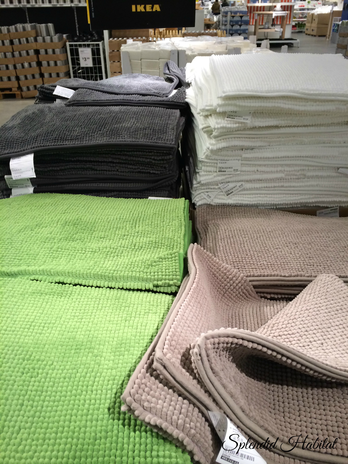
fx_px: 402
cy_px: 232
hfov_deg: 46.8
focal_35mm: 30
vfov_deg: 60.0
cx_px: 174
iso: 80
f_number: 2.2
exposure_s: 1/30
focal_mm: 4.12
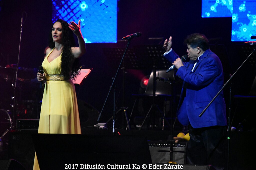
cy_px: 85
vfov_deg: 4.4
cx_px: 128
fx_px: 2239
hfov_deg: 6.5
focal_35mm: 315
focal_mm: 210
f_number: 5.3
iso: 9000
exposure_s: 1/500
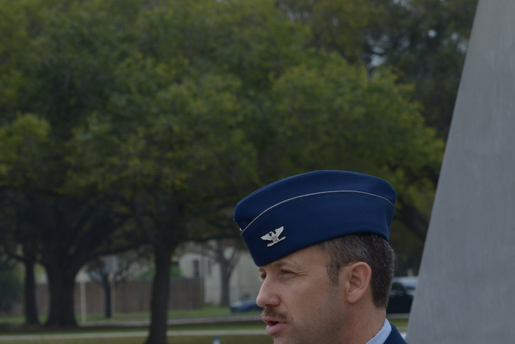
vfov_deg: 4.1
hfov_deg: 6.1
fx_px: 4807
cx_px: -66
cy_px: 404
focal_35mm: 336
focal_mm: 120
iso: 200
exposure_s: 1/320
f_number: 10
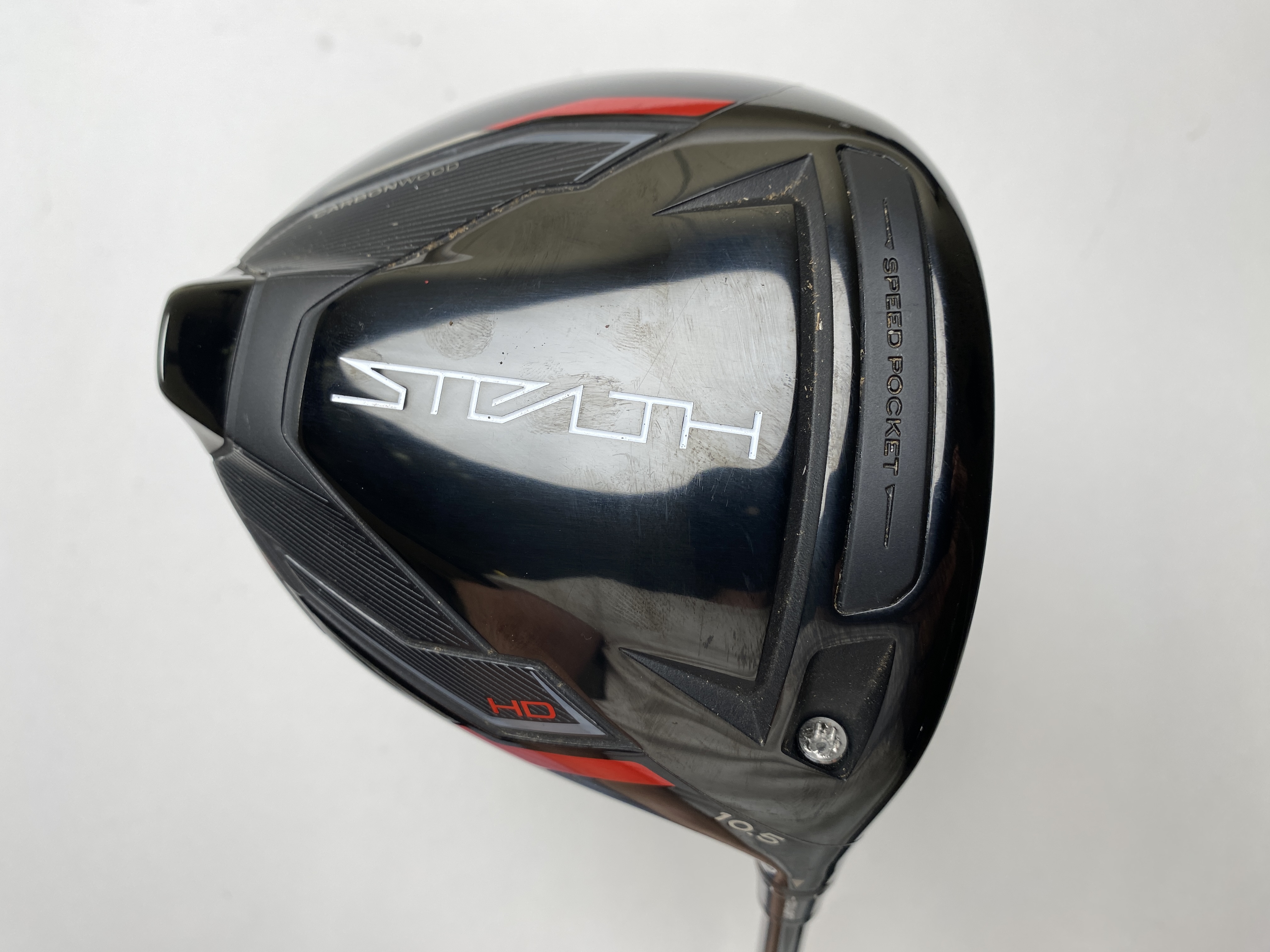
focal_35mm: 26
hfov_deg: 67.3
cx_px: 635
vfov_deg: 53.1
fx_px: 954
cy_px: 476
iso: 32
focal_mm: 4.25
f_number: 1.8
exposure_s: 1/244
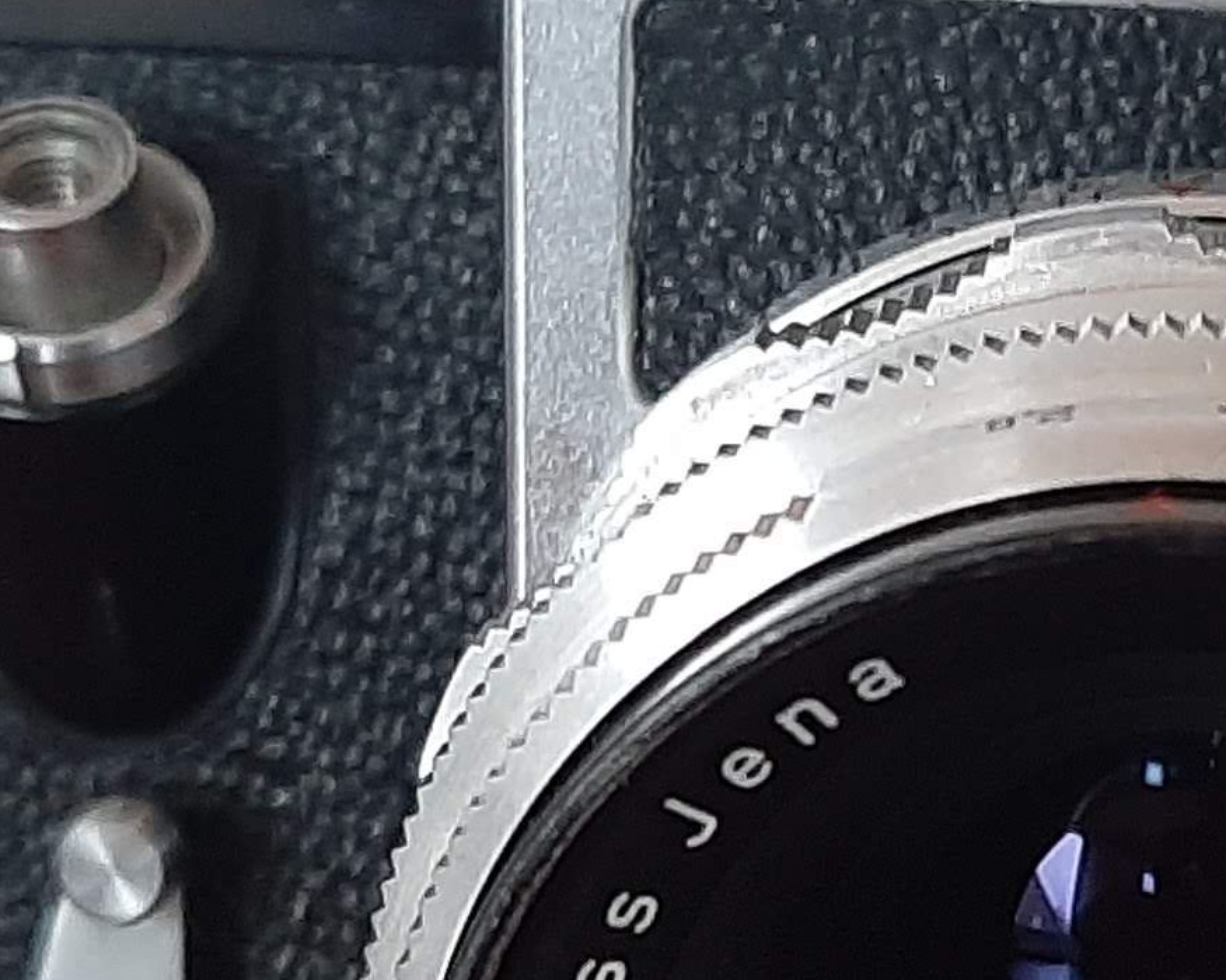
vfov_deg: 13.1
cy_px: 735
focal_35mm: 117
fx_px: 4245
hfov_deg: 16.1
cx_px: 1208
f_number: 1.7
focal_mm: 3.93
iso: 200
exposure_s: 1/25
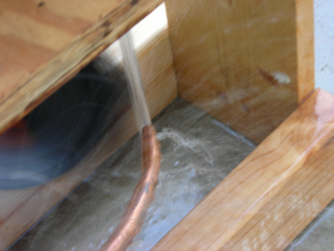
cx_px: 167
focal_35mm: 103
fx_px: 994
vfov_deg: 14.4
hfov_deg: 19.1
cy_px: 126
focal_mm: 17
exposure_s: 1/13.4
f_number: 4.9
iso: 50
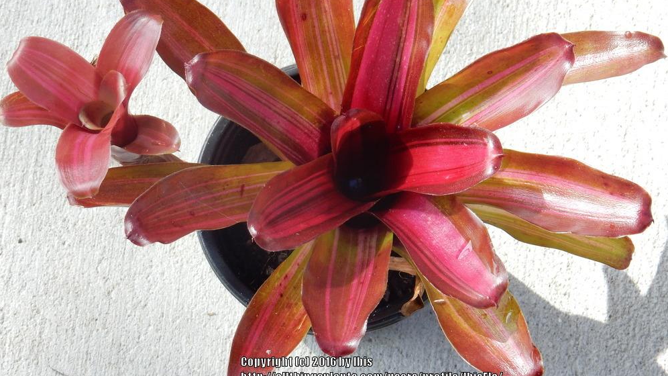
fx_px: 2692
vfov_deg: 8.0
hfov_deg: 14.1
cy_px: 138
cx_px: 334
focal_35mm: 152
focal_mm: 24.7
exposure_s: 1/50
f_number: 6
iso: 125
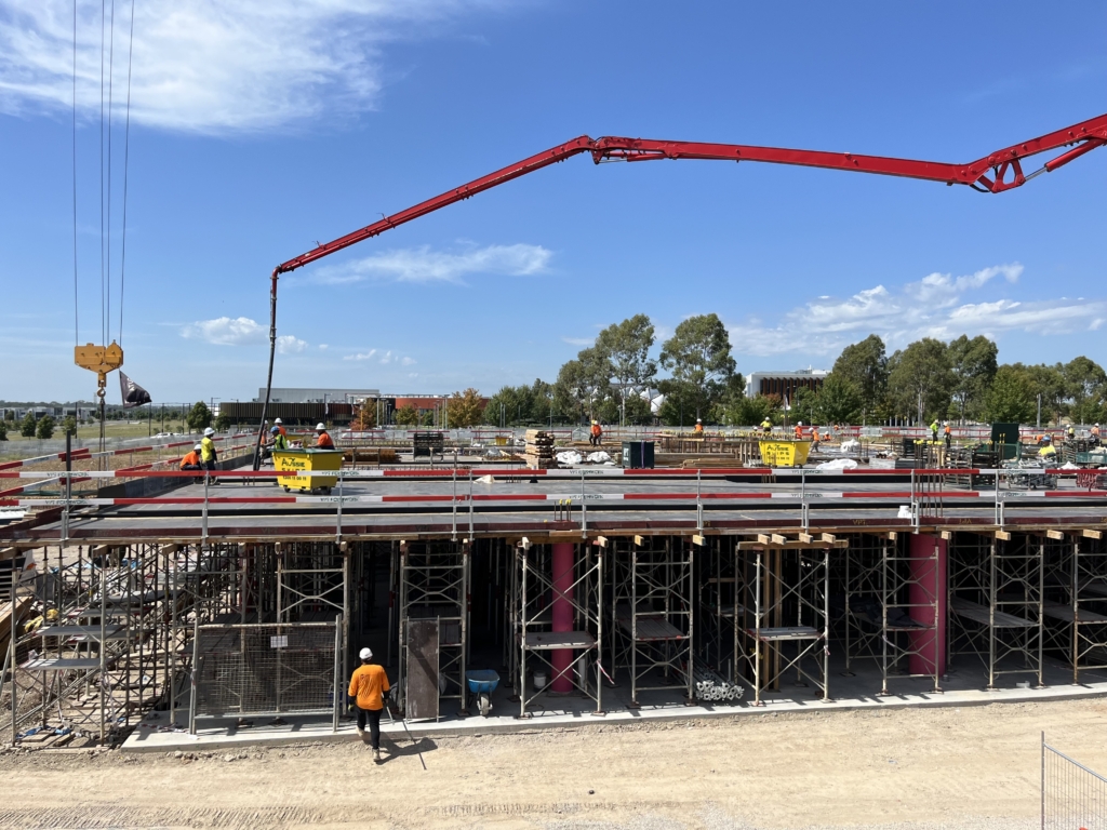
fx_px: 831
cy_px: 415
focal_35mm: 26
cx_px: 554
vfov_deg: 53.1
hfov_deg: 67.3
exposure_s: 1/4149
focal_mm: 5.1
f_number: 1.6
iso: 50
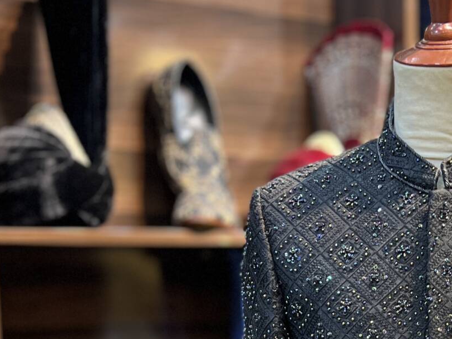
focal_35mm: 82
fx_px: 1071
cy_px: 396
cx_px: 461
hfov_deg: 22.8
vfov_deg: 17.2
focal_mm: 5.7
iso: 100
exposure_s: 1/100
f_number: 1.5
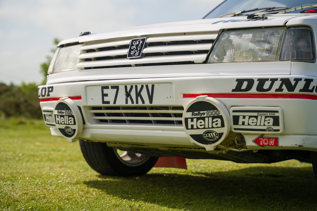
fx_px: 616
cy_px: 106
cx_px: 158
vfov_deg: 19.5
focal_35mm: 70
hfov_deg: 28.8
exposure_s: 1/1000
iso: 200
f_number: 4
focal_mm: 70
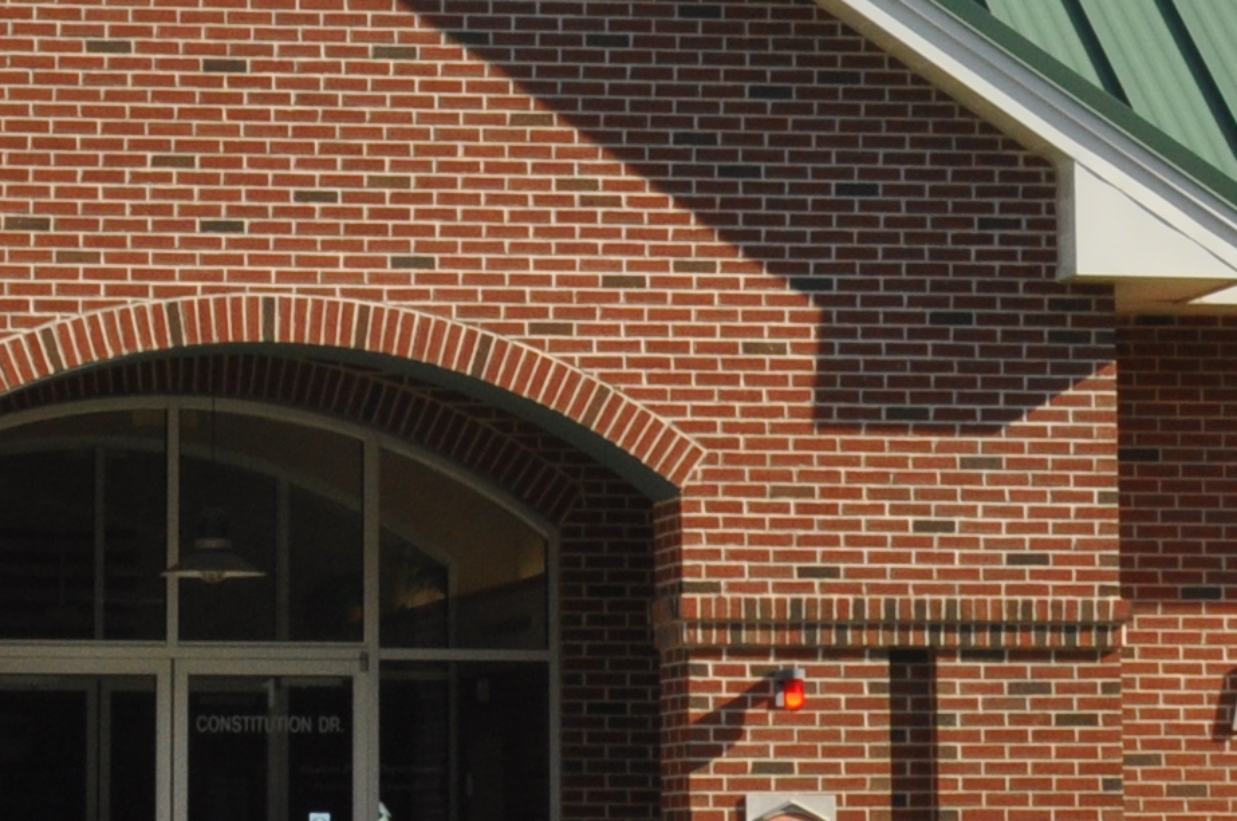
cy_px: -248
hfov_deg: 9.8
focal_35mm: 209
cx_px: 271
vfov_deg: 6.5
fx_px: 7173
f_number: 14
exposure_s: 1/200
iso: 400
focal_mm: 30
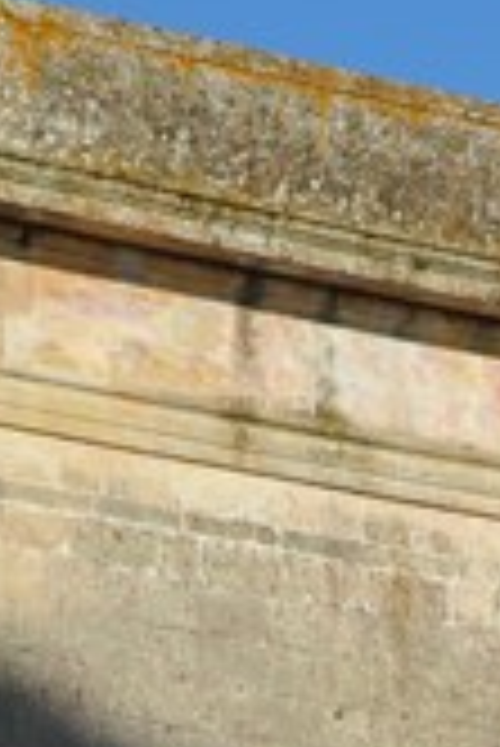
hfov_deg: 3.6
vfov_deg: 5.4
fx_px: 7692
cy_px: 1534
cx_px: 1466
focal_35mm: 370
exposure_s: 1/320
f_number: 9
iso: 200
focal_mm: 48
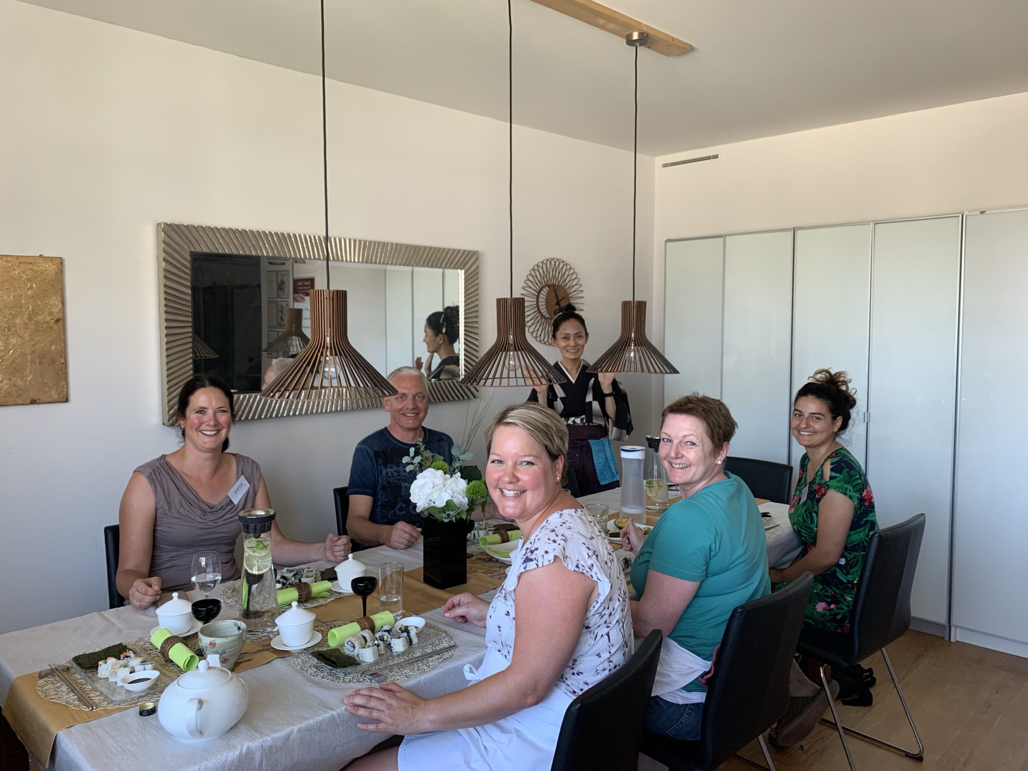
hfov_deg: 67.3
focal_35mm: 26
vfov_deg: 53.1
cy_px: 386
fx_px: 772
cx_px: 514
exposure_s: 1/95
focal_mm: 4.25
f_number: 1.8
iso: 100
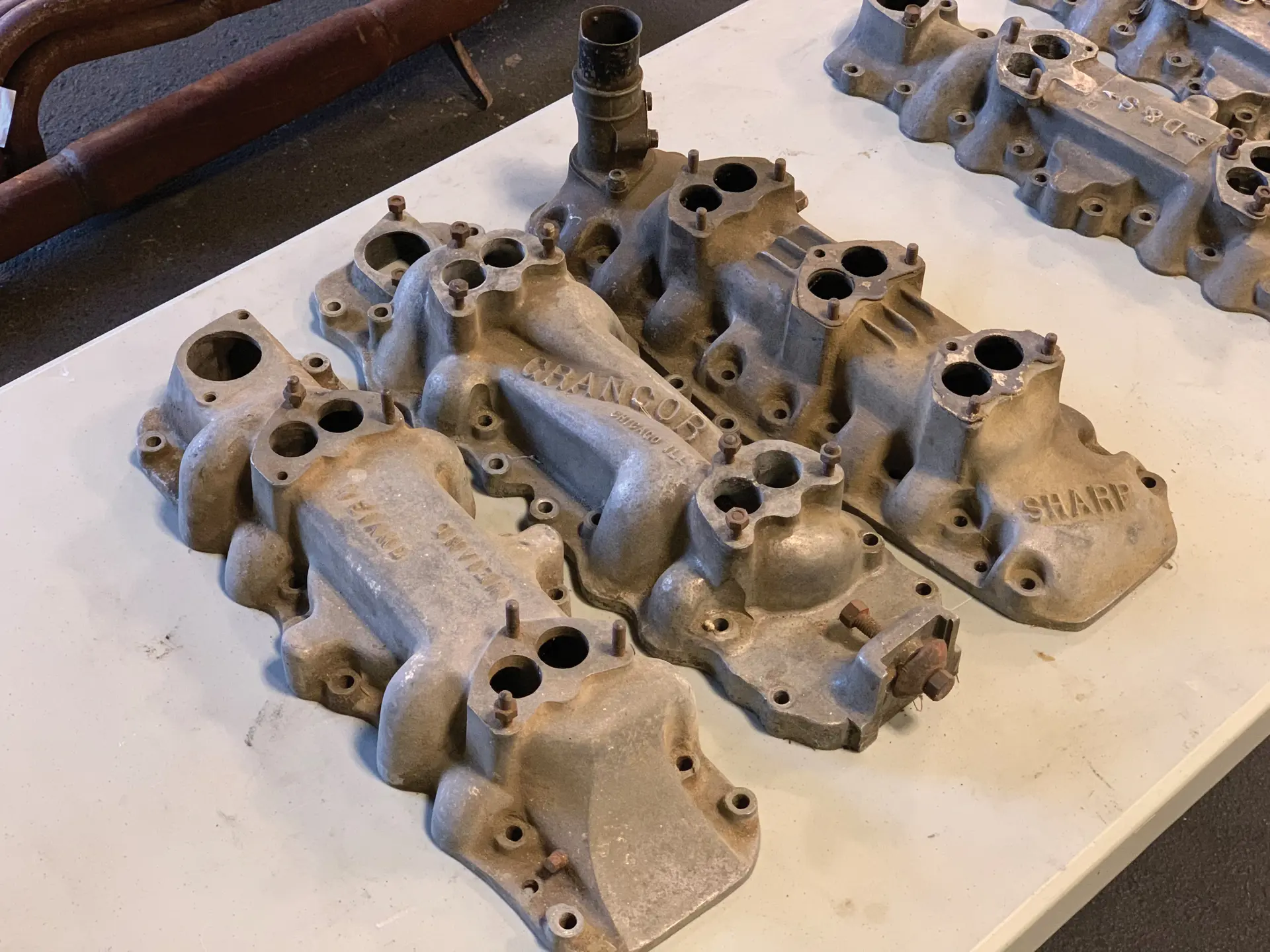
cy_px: 476
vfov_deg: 28.0
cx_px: 635
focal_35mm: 52
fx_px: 1908
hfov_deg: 36.8
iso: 320
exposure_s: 1/60
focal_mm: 6
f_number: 2.4
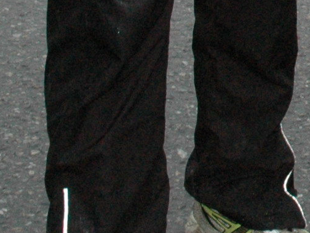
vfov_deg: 6.6
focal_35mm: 215
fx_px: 1924
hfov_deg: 8.5
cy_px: -338
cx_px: 705
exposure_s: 1/320
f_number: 9
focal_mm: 25
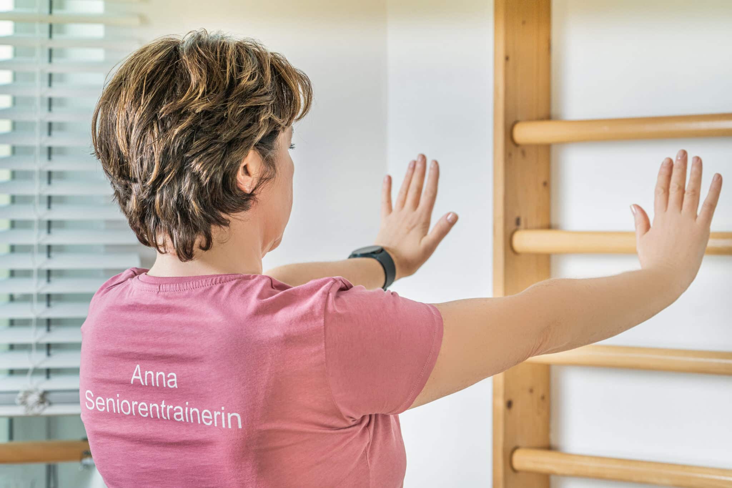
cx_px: 366
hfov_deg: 23.6
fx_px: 1748
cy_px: 244
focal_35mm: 86
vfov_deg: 15.9
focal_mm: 86
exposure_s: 1/200
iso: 400
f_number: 6.3
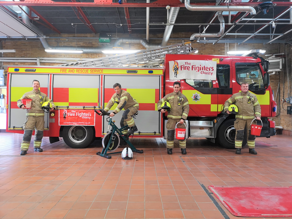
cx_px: 146
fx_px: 228
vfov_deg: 51.4
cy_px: 110
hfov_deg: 65.3
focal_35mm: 27
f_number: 1.8
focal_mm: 5.58
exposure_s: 1/33.3
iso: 320
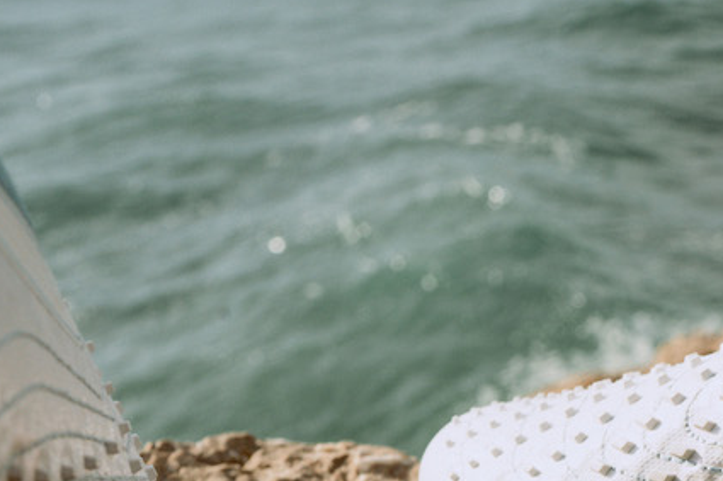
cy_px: 591
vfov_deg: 14.8
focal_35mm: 89
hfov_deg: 22.5
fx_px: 1787
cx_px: 609
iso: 640
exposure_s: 1/1000
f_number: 11
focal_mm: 35
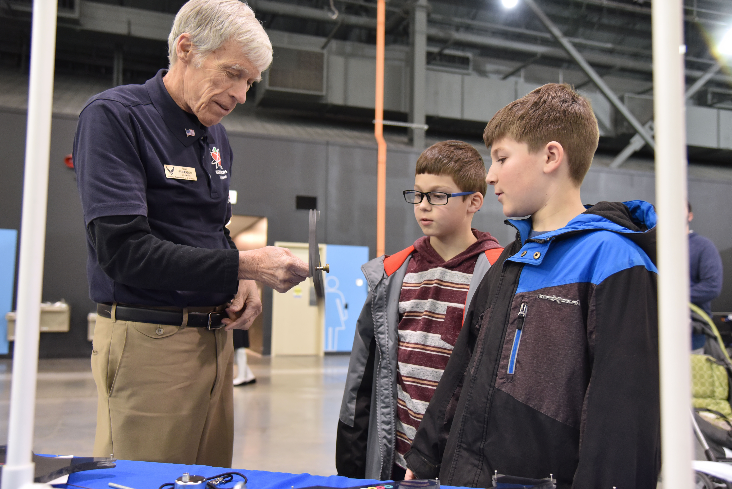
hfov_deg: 58.7
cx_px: 366
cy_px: 244
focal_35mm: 32
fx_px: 651
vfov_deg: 41.1
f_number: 4
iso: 1600
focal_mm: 32
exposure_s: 1/30
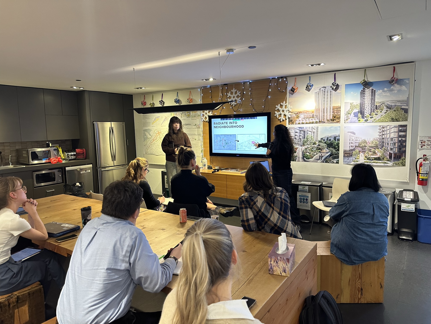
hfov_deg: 71.6
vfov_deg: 56.8
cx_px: 216
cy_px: 162
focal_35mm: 24
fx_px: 299
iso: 250
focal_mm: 6.86
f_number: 1.78
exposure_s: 1/50
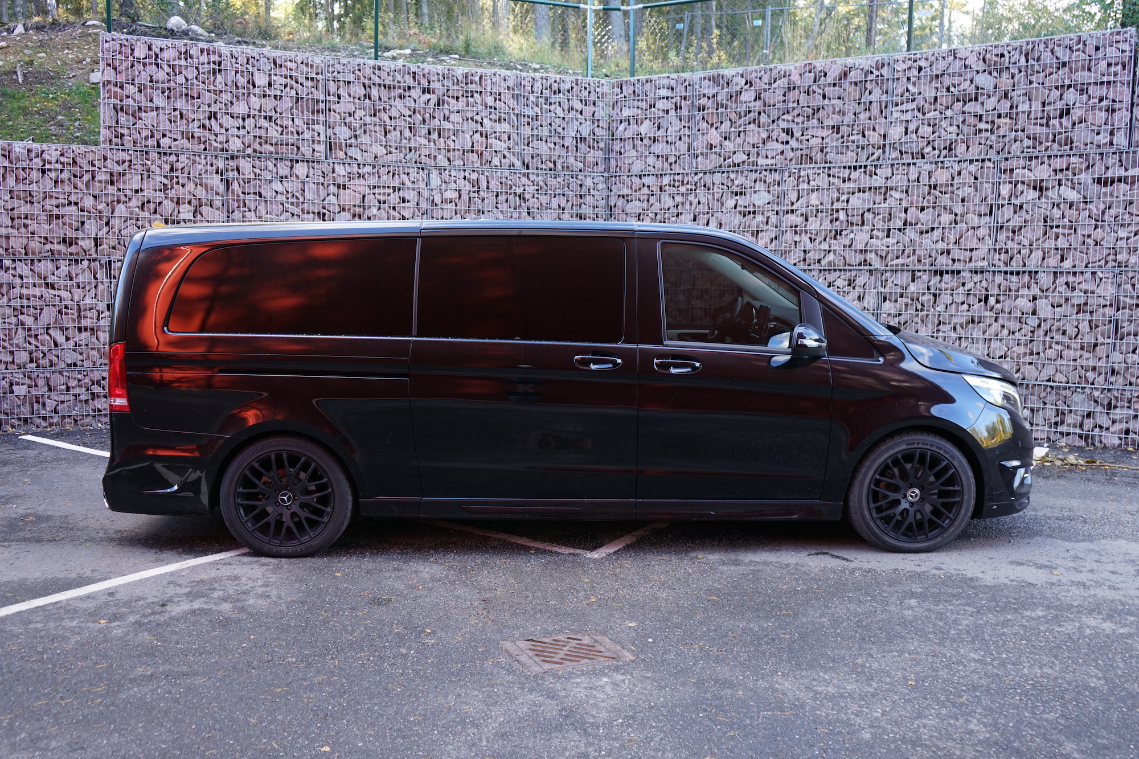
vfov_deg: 43.6
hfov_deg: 61.9
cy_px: 380
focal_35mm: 30
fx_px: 949
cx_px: 570
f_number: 4
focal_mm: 30
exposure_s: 1/160
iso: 400
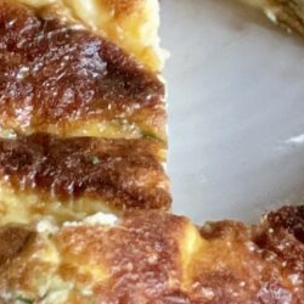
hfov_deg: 3.8
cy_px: -401
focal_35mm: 464
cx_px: 106
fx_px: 4610
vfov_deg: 3.7
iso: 250
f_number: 2.2
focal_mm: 7.5
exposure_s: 1/73
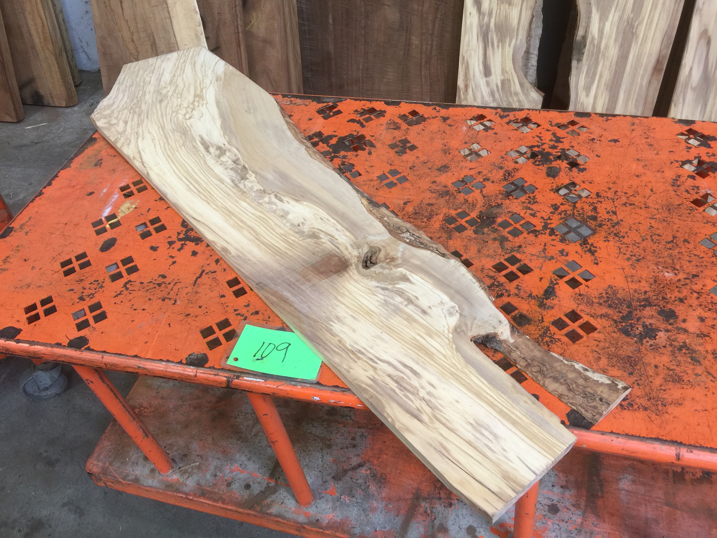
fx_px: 601
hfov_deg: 61.7
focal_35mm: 29
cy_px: 269
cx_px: 358
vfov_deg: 48.2
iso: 32
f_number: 2.2
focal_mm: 4.15
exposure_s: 1/15
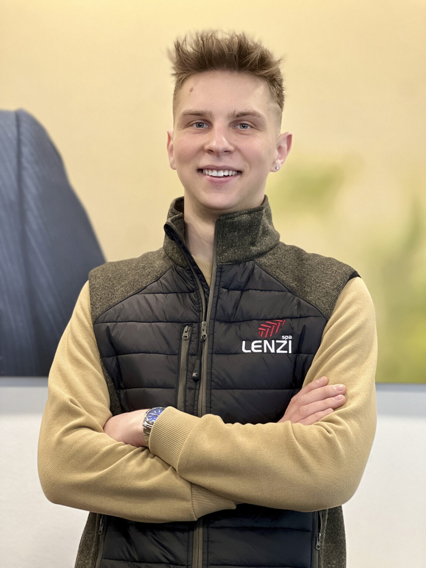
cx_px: 213
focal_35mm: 77
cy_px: 284
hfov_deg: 19.1
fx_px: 1263
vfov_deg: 25.3
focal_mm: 9
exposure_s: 1/35
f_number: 2.8
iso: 200
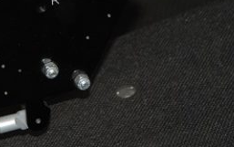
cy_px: -40
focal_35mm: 238
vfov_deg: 5.5
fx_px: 1519
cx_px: -12
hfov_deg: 8.7
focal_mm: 52
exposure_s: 1/60
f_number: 4.5
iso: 200
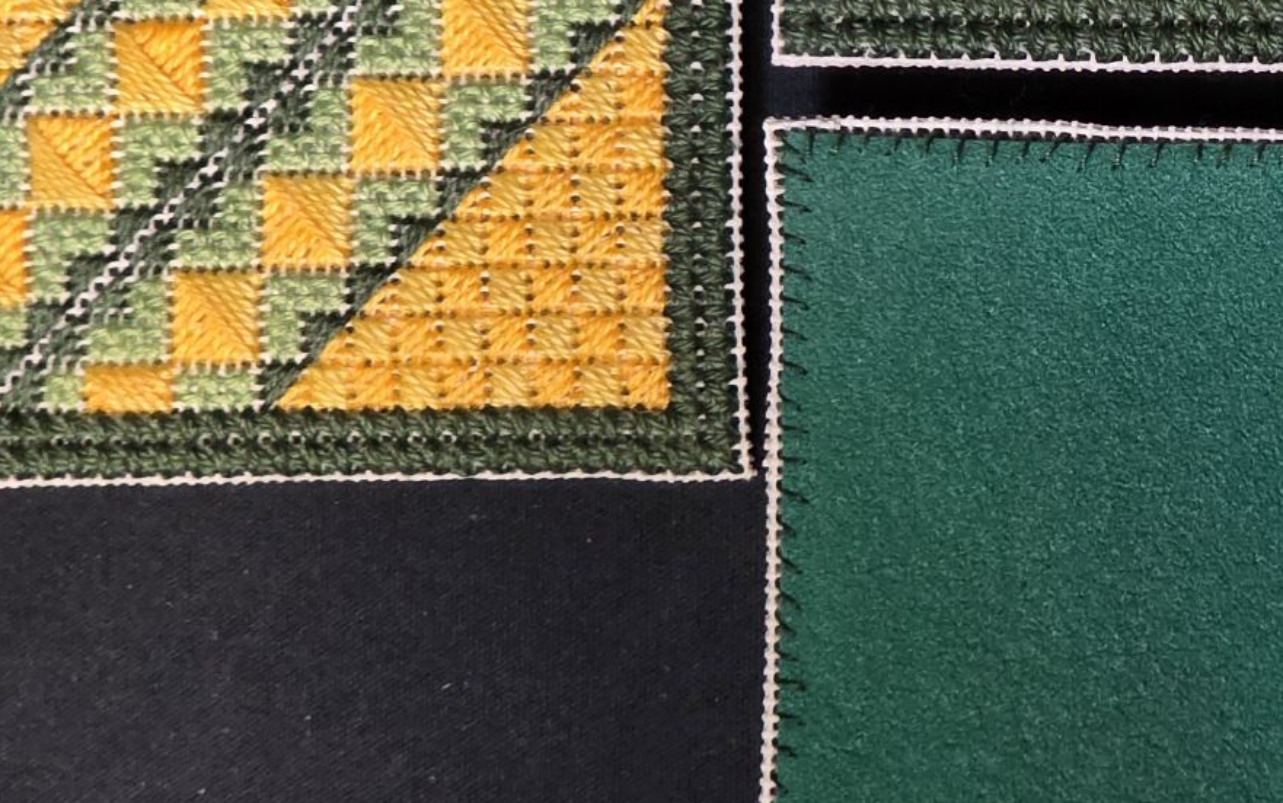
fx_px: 5805
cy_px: 96
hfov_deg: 12.5
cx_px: 1273
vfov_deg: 7.9
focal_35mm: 166
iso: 500
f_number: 2.4
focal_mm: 7.9
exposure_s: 1/30
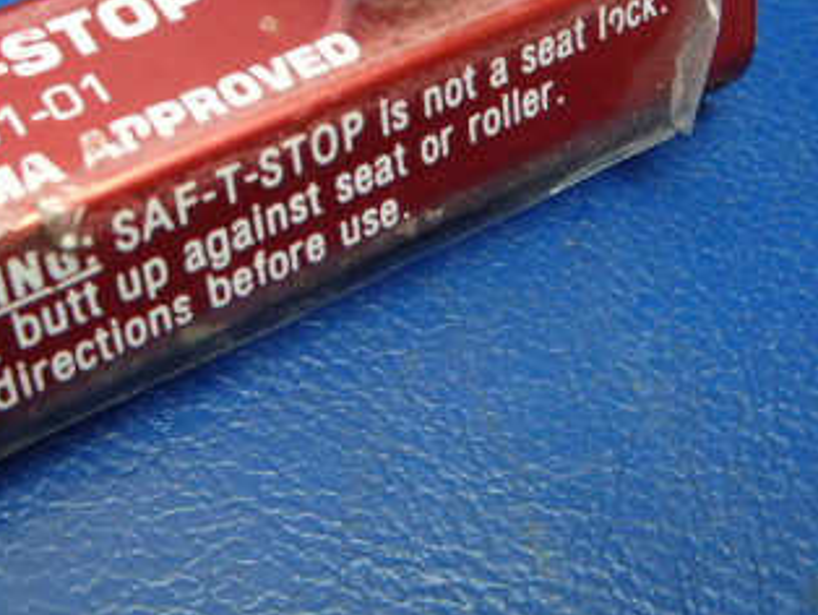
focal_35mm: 57
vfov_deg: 24.9
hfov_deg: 32.9
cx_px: 175
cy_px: 57
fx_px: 1348
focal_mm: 5
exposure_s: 1/30
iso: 400
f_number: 3.9
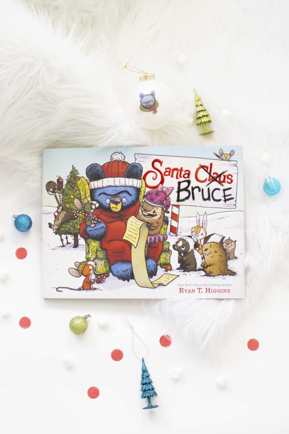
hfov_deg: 25.3
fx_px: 644
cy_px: 220
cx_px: 142
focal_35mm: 54
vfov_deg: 37.2
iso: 500
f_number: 3.5
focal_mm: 35
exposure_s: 1/125
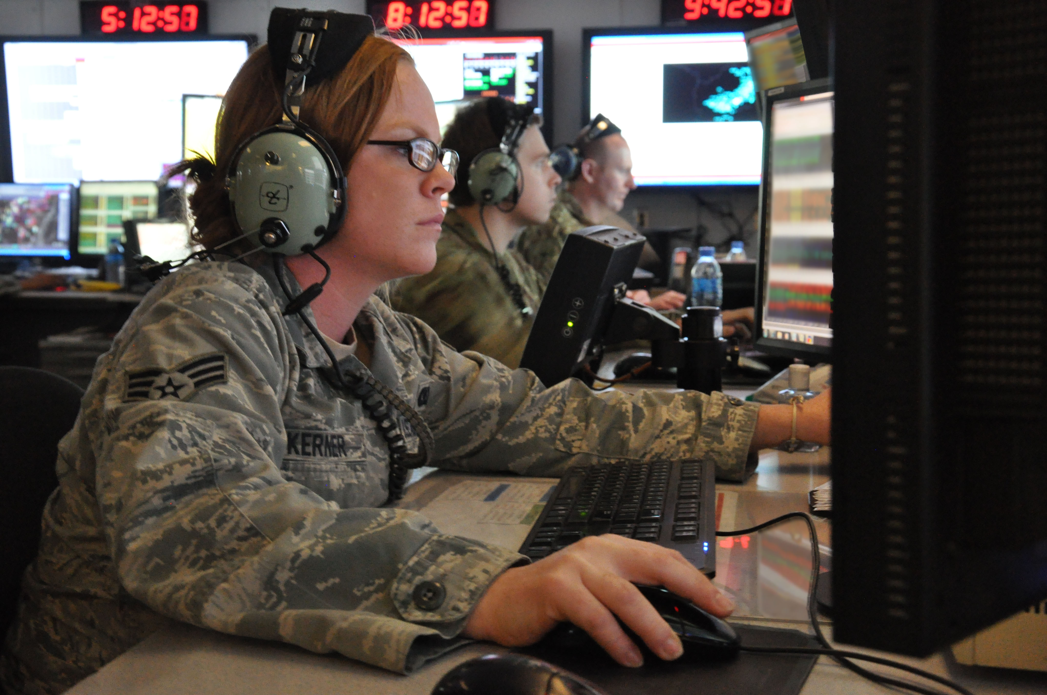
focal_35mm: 51
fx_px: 1481
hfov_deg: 38.9
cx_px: 524
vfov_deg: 26.4
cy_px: 348
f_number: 6.3
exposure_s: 1/6
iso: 2500
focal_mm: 34
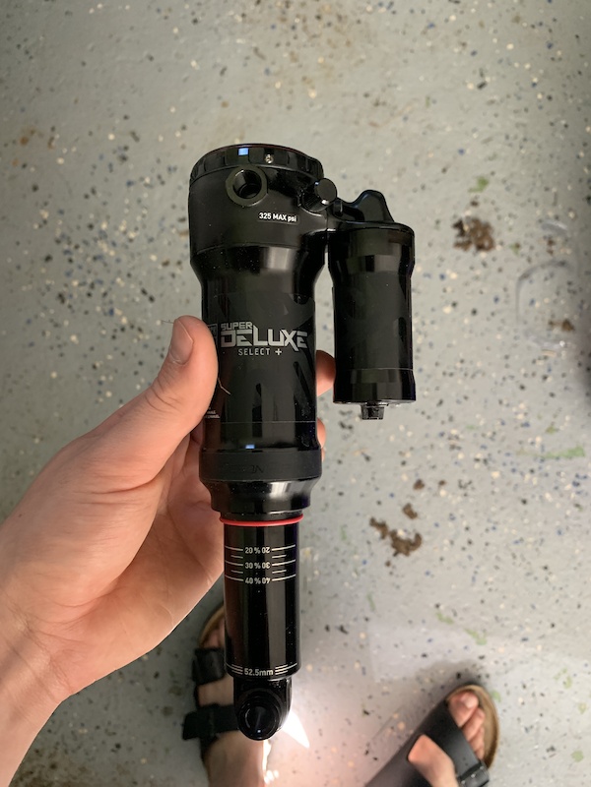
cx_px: 296
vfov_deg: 67.3
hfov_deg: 53.1
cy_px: 394
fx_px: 592
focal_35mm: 26
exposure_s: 1/60
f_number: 1.8
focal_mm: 4.25
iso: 250
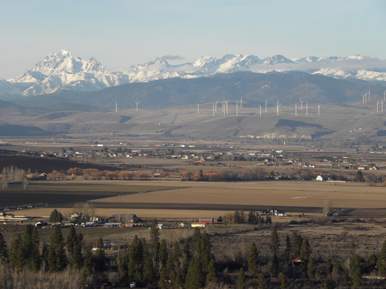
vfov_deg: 8.1
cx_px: 193
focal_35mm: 184
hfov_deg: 10.7
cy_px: 144
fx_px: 2052
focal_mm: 32.7
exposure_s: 1/258
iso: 64
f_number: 5
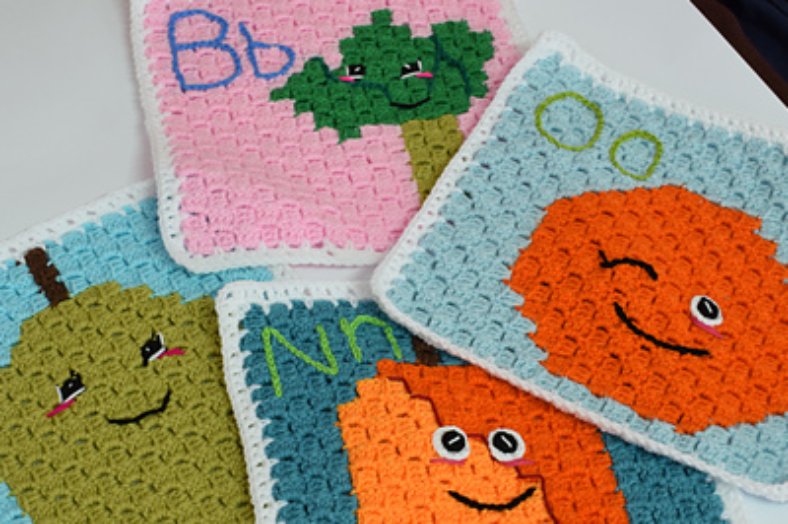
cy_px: 324
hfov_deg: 27.0
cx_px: 353
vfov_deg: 18.1
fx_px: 1640
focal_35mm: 75
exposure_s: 1/3
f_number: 16
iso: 800
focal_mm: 40
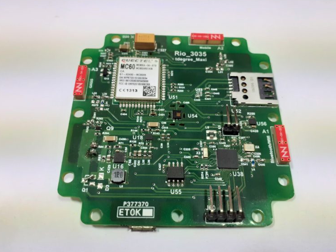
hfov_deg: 56.8
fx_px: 311
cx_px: 172
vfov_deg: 44.2
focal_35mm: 32
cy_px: 124
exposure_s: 1/50
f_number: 1.9
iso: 200
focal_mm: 3.6
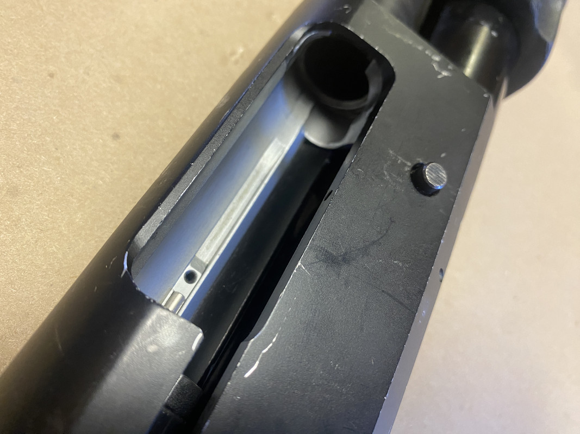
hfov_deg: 67.3
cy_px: 217
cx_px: 290
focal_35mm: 26
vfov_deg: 53.1
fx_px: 436
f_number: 1.8
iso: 320
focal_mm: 4.25
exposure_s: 1/60
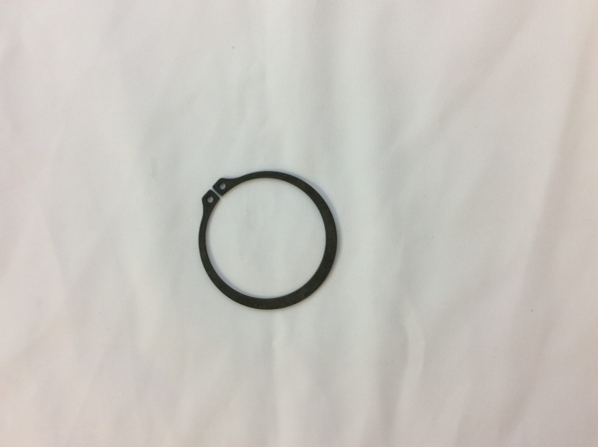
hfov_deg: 56.9
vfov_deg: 44.1
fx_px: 552
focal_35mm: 32
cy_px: 224
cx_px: 299
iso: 40
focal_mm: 3.3
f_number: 2.4
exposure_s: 1/24
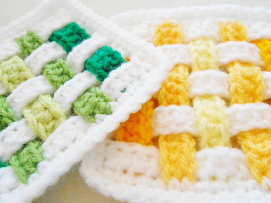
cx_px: 145
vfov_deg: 46.8
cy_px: 97
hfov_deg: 59.9
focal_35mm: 30
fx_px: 235
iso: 640
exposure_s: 1/125
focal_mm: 4.6
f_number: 3.5
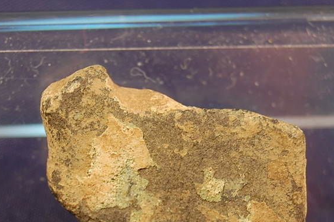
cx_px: 173
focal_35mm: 159
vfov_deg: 8.6
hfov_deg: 12.9
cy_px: 201
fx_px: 1473
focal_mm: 55
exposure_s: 1/40
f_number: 5.6
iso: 400
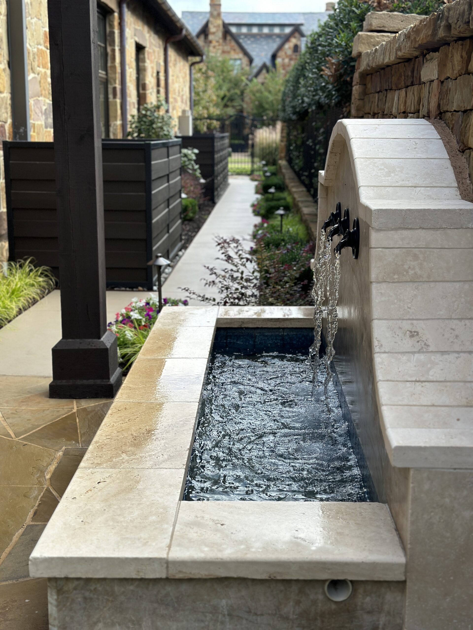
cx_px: 236
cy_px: 315
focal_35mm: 48
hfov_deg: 30.3
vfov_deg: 39.7
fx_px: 875
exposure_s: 1/1289
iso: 80
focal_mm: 6.86
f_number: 1.78
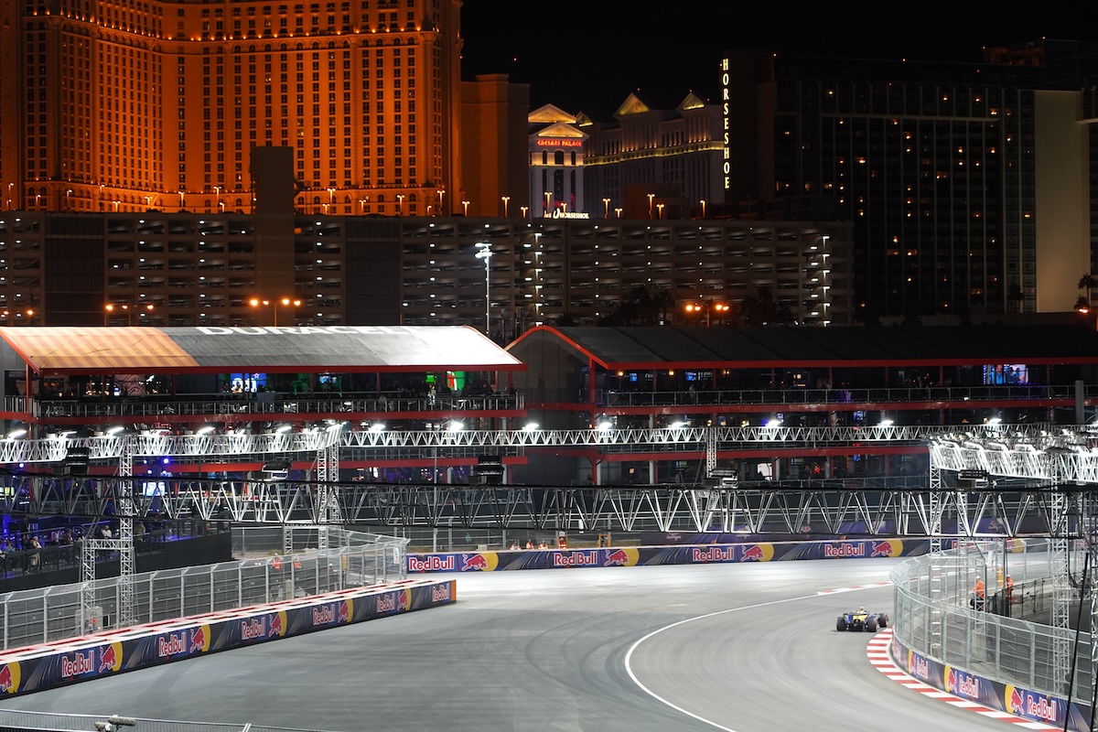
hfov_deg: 20.4
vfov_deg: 13.7
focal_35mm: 100
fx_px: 3050
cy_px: 366
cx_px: 549
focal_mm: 100
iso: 2000
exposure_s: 1/160
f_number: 4
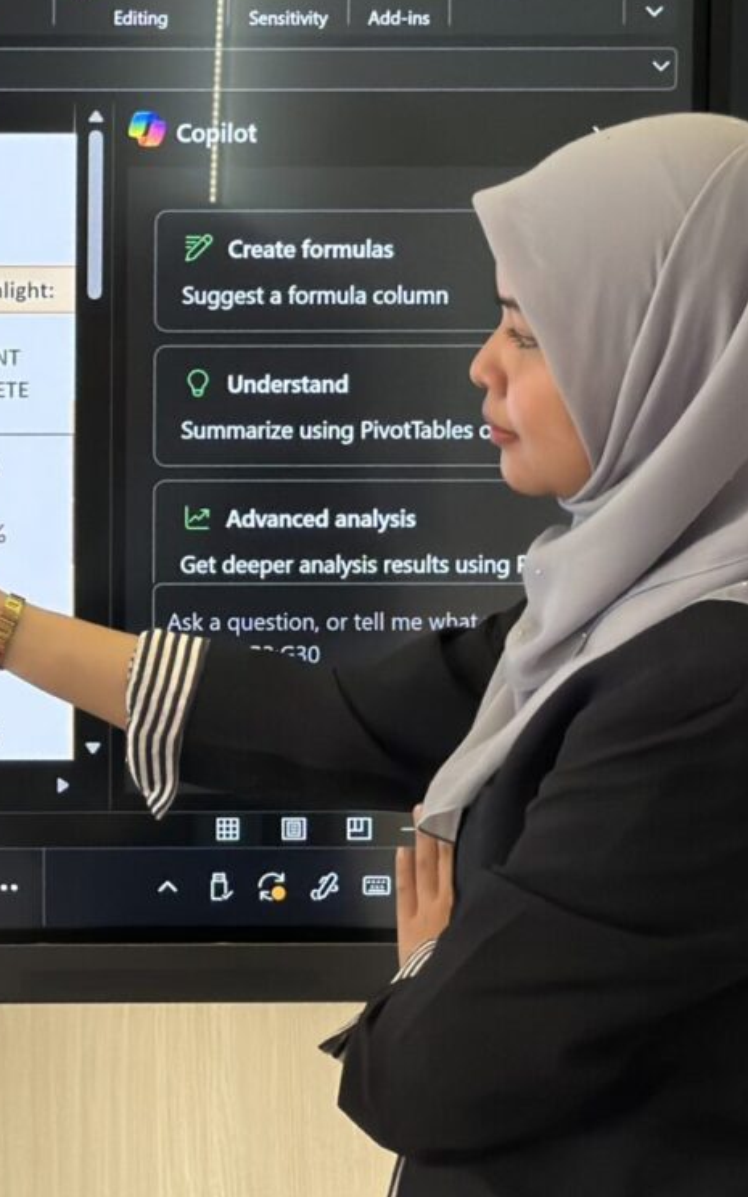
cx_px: -381
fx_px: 3425
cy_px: 426
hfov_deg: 11.9
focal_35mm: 105
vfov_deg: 19.8
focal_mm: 6.86
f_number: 1.78
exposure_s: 1/296
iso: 80
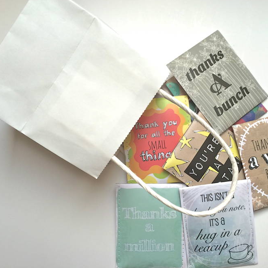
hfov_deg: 47.0
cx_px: 155
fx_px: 307
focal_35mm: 35
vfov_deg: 47.2
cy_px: 135
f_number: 2.2
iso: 40
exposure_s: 1/40
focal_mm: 4.15
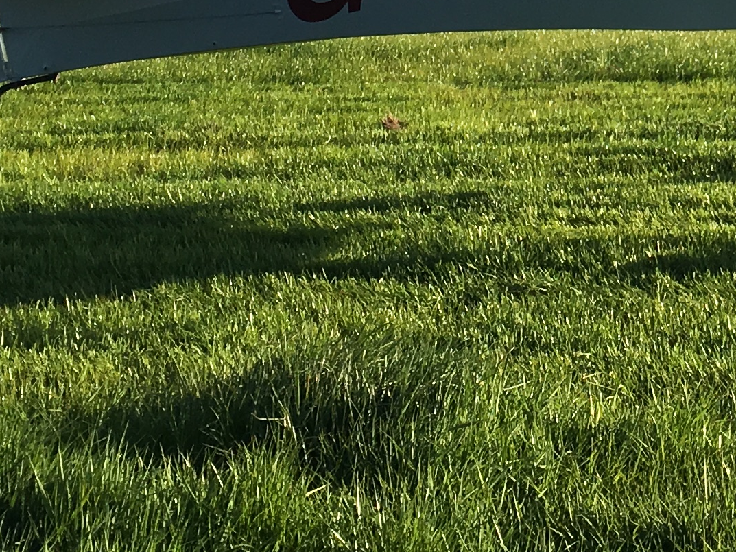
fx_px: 2318
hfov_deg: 17.6
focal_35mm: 109
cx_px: 753
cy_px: -233
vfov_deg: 13.0
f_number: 2.2
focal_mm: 4.15
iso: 25
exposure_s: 1/785
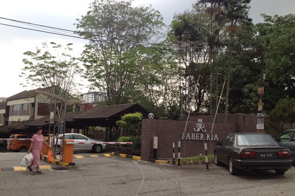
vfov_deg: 35.9
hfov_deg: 51.9
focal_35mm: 37
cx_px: 146
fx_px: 303
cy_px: 106
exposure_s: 1/194
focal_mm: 4.28
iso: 50
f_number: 2.4
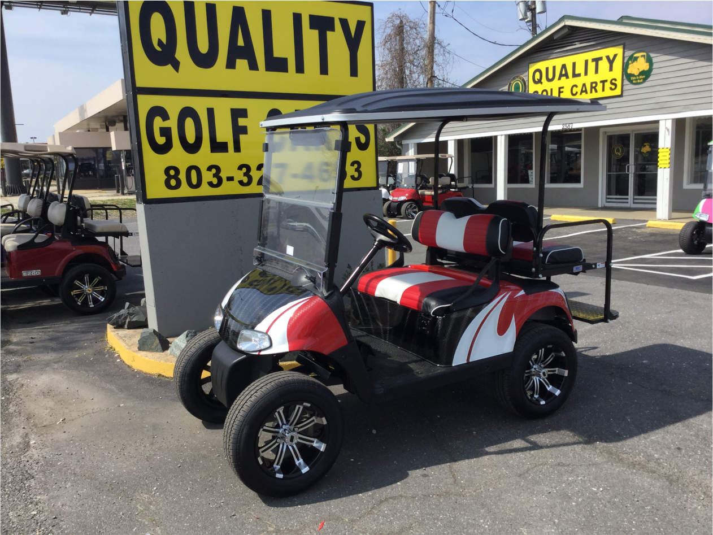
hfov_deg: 58.3
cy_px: 268
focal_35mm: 31
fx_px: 639
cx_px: 356
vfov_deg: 45.5
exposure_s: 1/1131
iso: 25
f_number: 2.4
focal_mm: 3.3
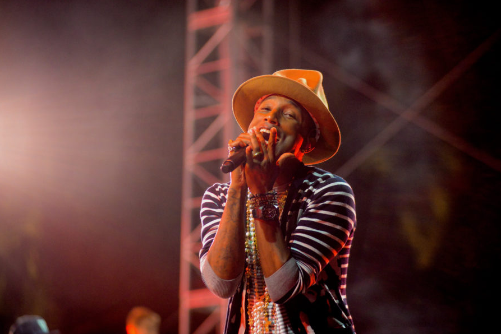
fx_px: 2241
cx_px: 249
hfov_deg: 12.8
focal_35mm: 161
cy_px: 167
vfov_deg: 8.5
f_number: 3.5
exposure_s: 1/400
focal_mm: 160
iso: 4000
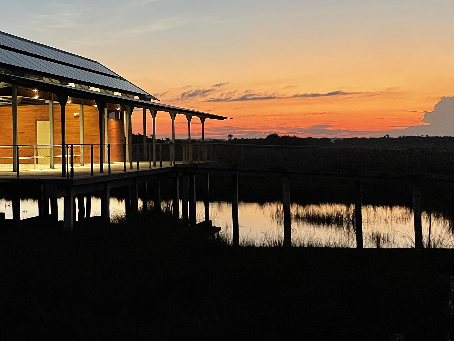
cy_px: 130
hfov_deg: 34.5
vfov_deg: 27.9
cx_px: 36
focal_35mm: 52
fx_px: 682
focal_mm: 4.2
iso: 640
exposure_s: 1/30
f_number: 1.6
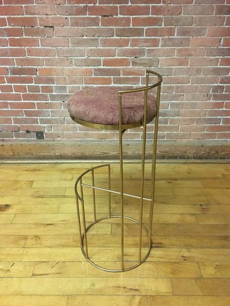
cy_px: 153
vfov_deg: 61.7
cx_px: 115
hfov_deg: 48.2
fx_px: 257
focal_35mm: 29
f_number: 2.2
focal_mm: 4.15
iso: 200
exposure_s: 1/20
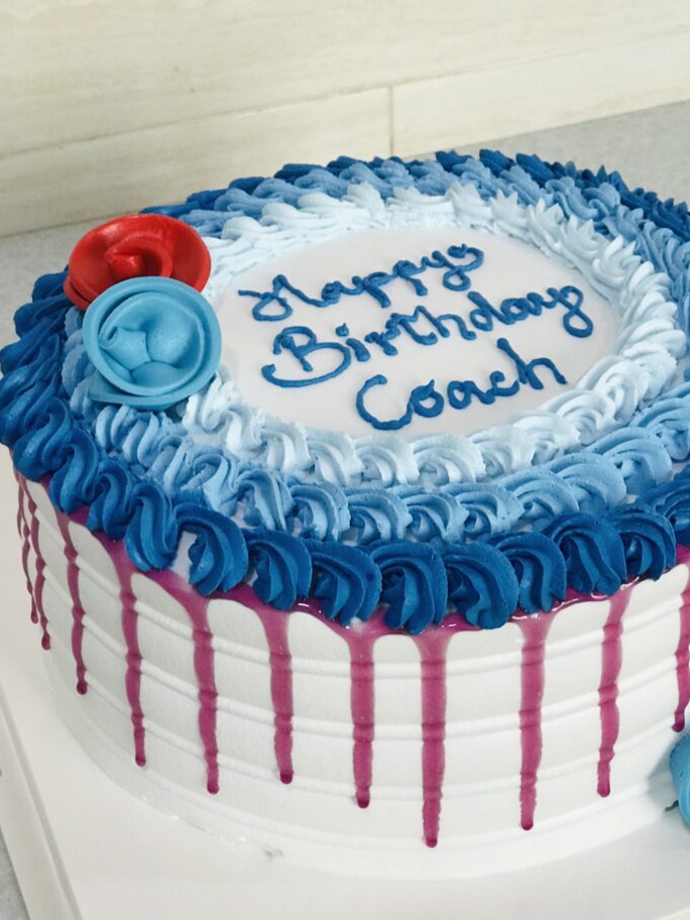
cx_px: 372
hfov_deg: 22.9
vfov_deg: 30.3
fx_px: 1701
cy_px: 428
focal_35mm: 64
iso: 100
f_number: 2.8
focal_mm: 6.6
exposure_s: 1/50
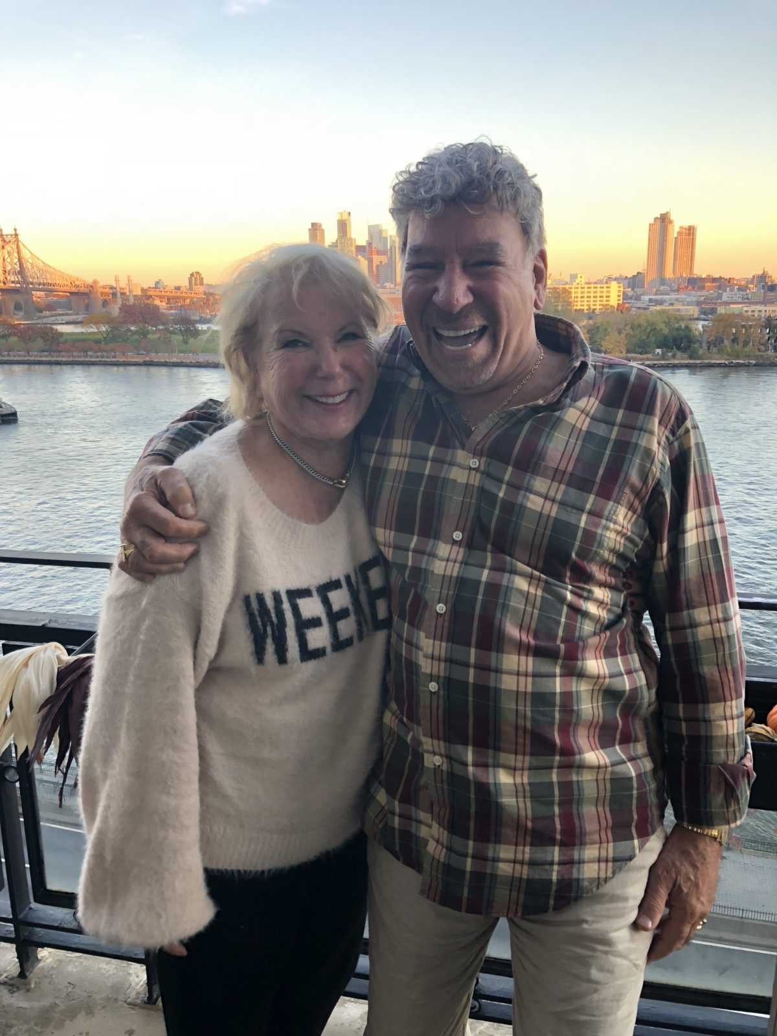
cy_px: 518
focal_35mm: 28
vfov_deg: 63.4
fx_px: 838
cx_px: 388
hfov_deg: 49.7
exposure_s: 1/120
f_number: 1.8
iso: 50
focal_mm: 3.99
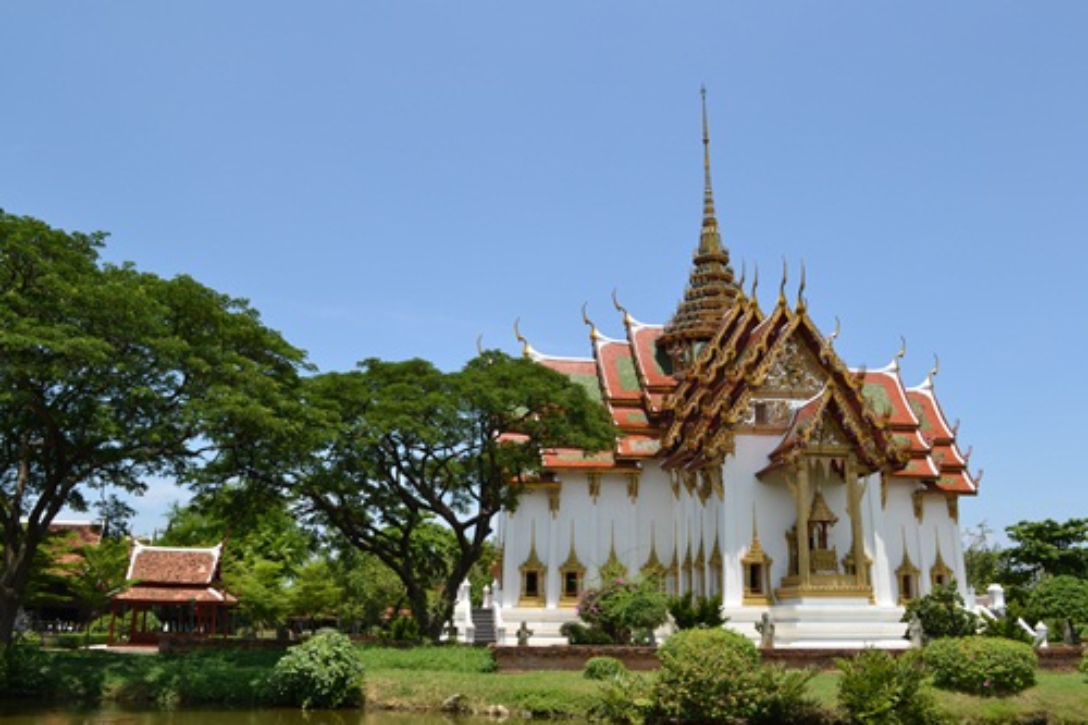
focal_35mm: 33
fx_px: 997
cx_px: 544
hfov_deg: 57.2
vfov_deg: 39.9
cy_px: 362
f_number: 11
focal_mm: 22
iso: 100
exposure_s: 1/125
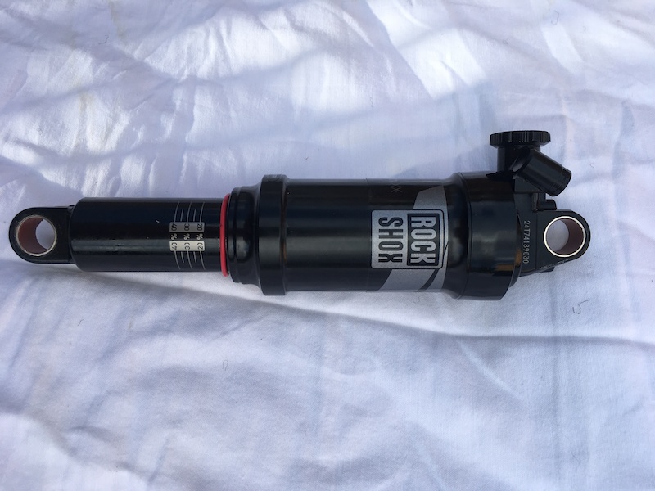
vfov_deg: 48.2
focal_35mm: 29
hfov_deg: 61.7
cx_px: 328
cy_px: 246
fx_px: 549
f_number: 2.2
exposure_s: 1/610
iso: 25
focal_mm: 4.15
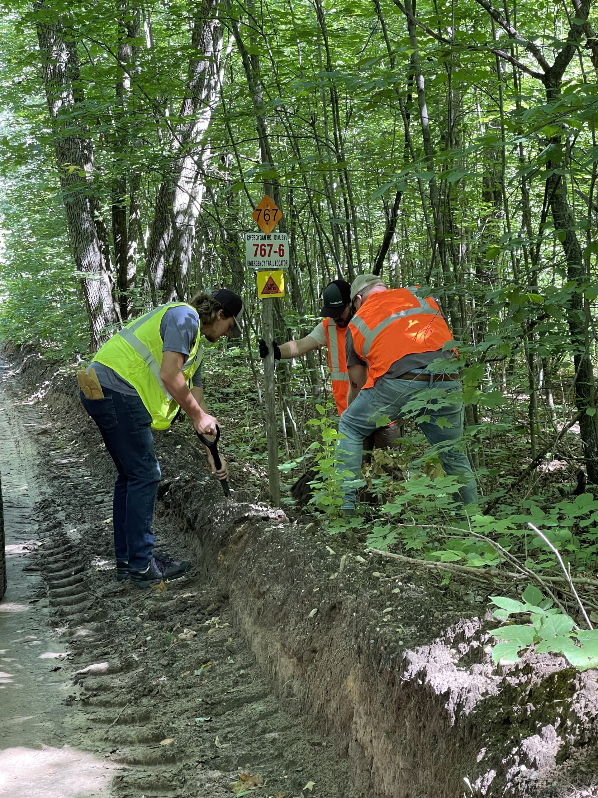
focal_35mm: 64
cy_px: 399
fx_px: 1474
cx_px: 299
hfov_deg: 22.9
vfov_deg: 30.3
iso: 200
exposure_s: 1/69
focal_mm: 7.5
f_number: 2.2
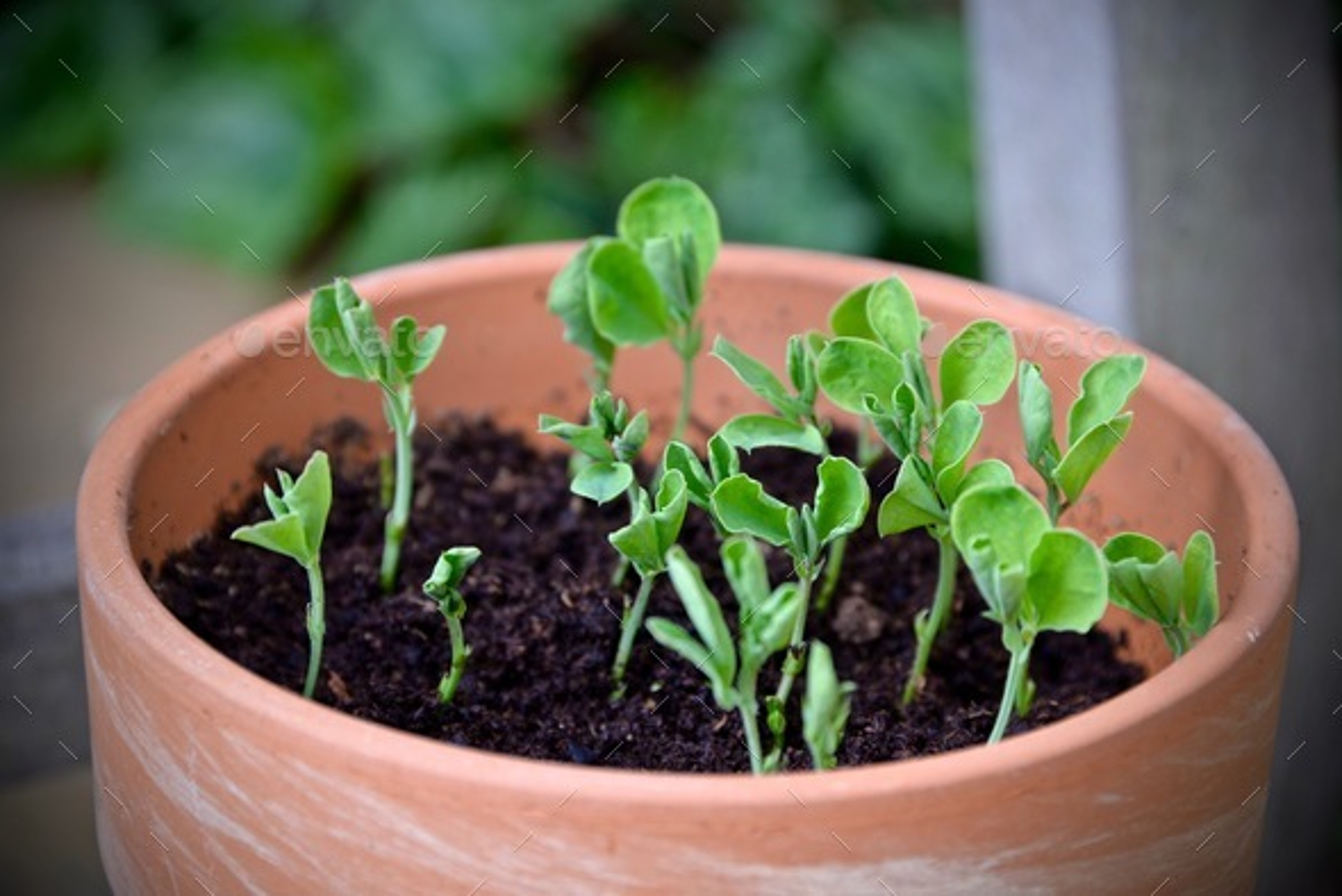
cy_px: 448
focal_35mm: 300
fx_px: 11188
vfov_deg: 4.6
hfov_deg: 6.9
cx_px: 671
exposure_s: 1/125
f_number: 7.1
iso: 400
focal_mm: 300
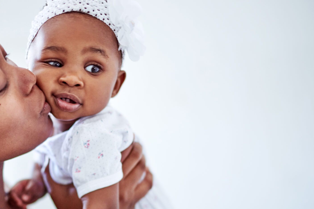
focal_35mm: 64
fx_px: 558
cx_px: 46
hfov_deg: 30.3
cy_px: 125
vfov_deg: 21.2
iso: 640
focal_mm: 35
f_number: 1.4
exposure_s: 1/160
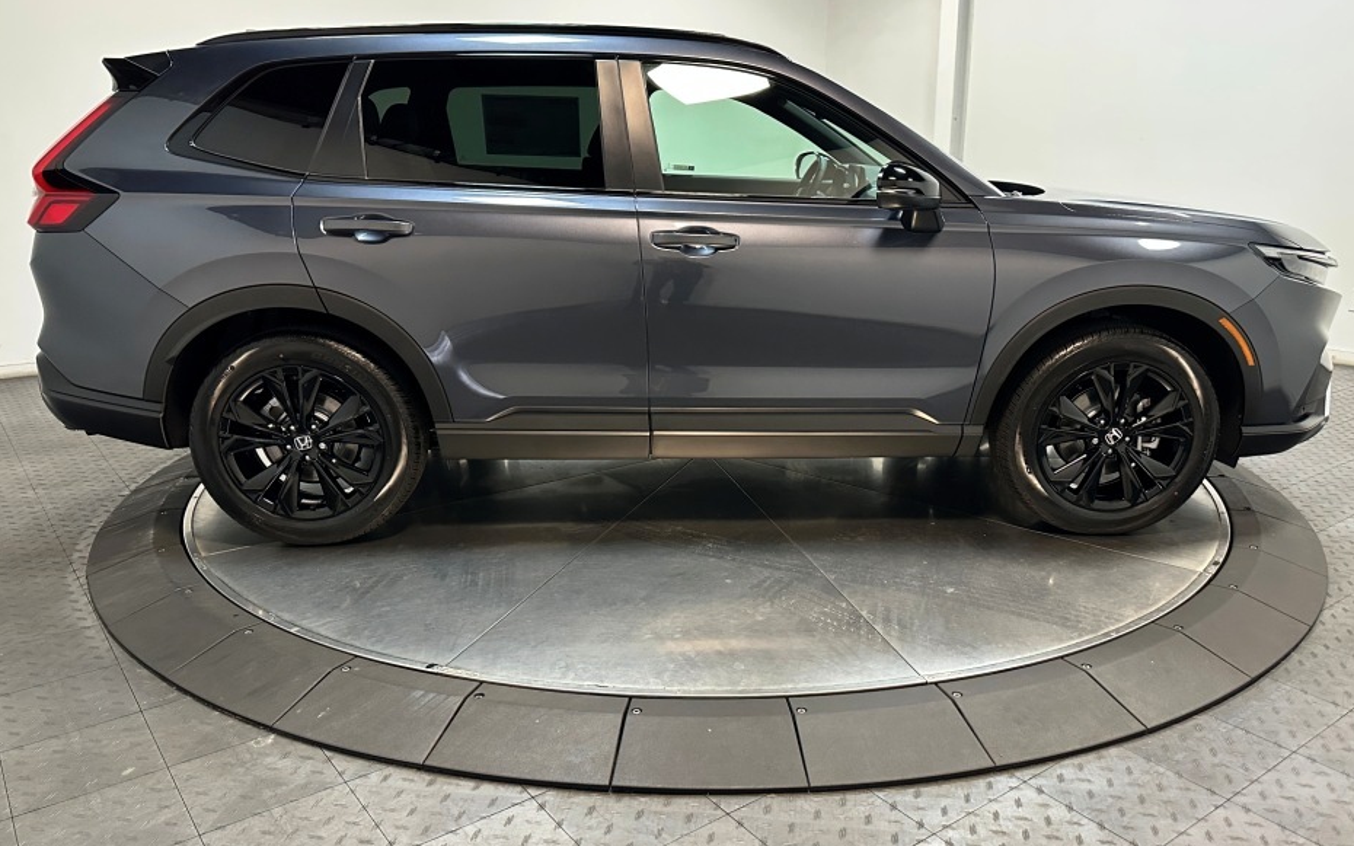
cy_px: 435
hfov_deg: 66.5
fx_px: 1033
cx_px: 694
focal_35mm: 28
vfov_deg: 44.5
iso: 500
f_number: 1.78
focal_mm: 6.86
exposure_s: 1/60
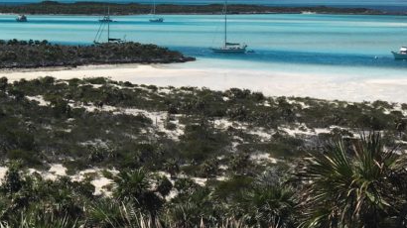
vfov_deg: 15.0
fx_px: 852
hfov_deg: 24.4
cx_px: -81
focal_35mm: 79
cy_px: 7
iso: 25
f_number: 2.2
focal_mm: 4.15
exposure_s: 1/3205
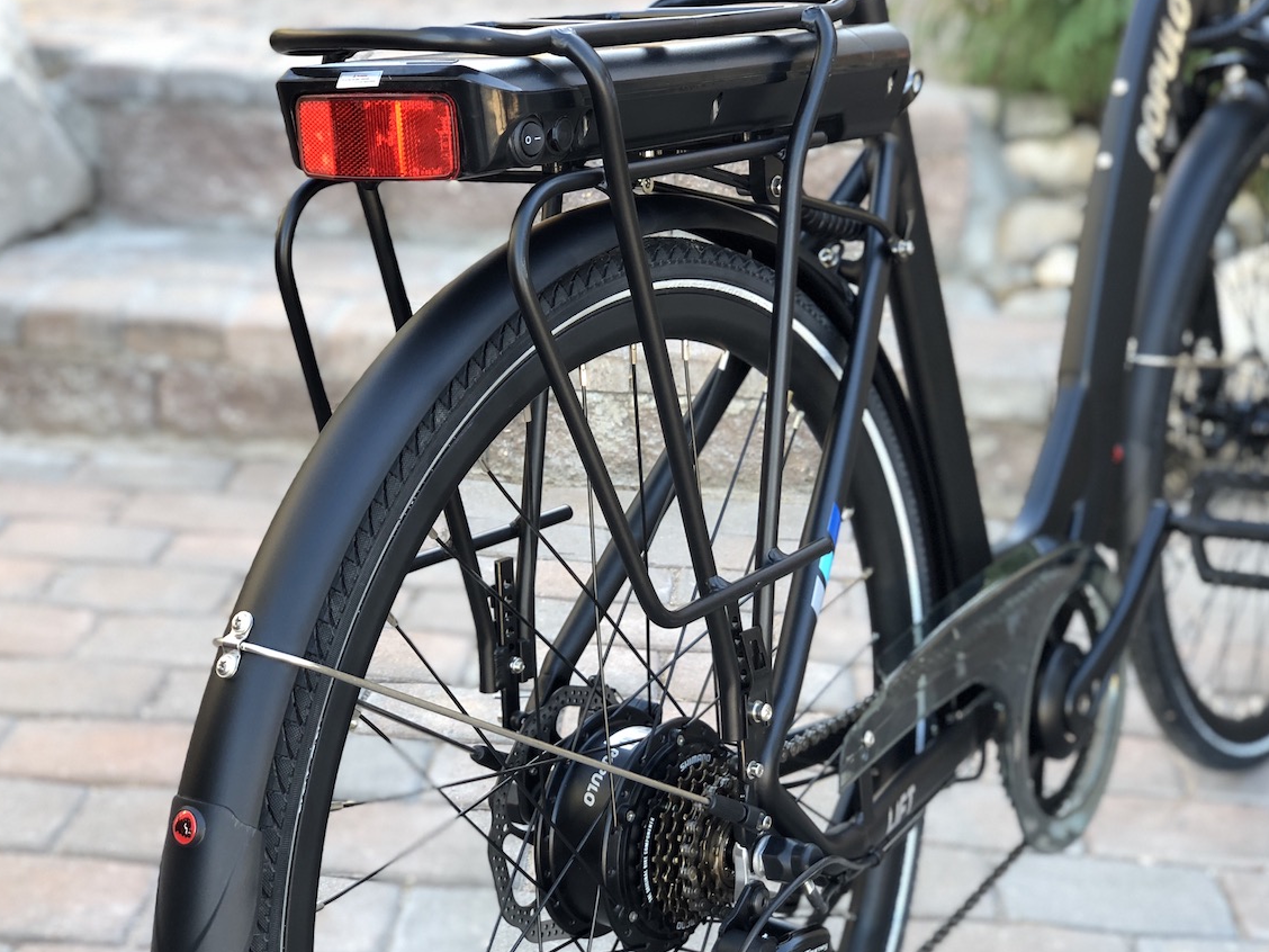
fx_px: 2163
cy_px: 490
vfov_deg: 24.8
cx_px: 633
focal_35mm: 59
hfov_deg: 32.7
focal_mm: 6
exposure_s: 1/60
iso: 40
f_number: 2.4
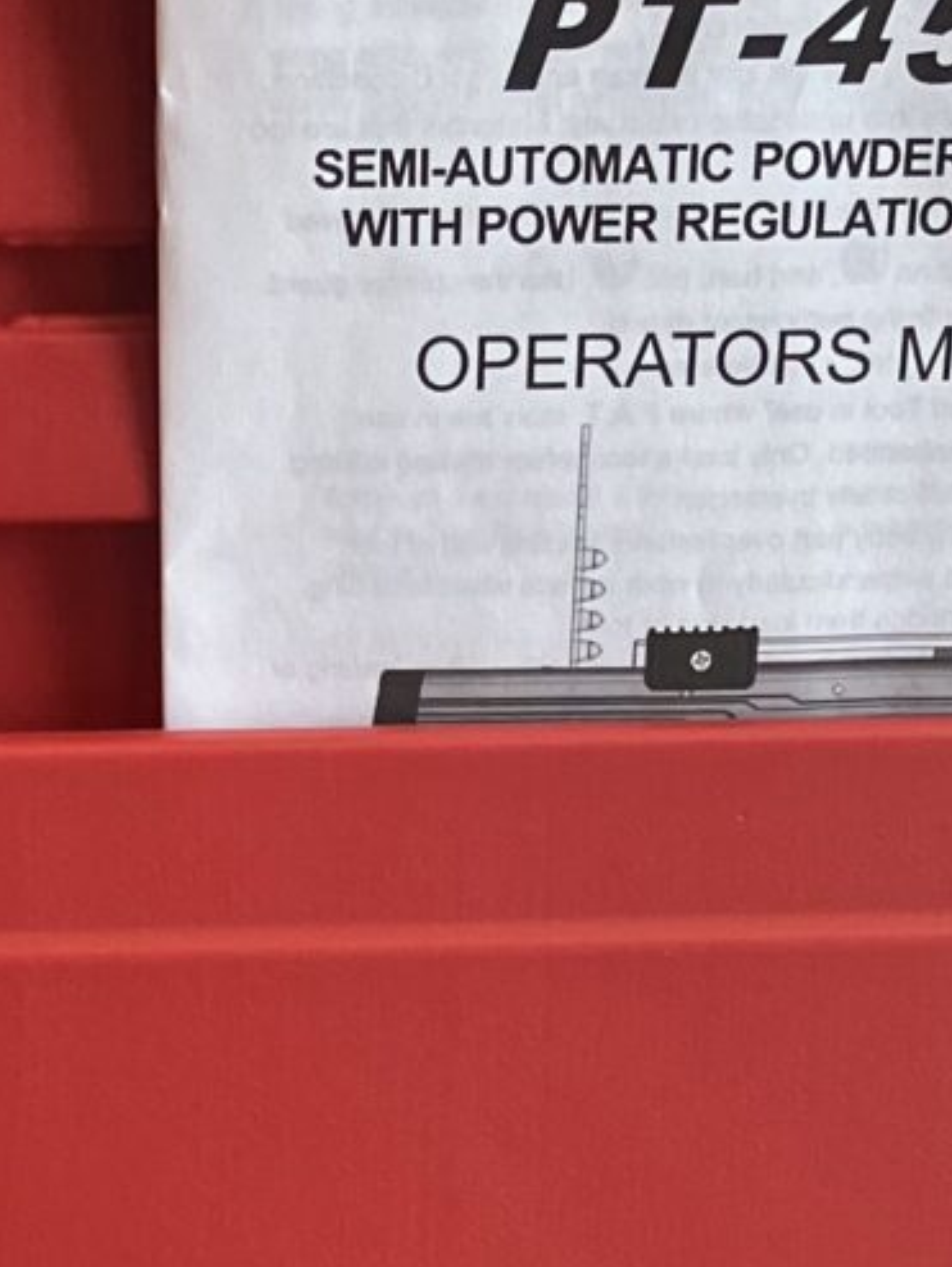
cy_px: 2067
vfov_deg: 15.3
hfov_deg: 12.7
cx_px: 110
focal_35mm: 116
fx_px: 4250
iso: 64
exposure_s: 1/100
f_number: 1.8
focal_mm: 3.99
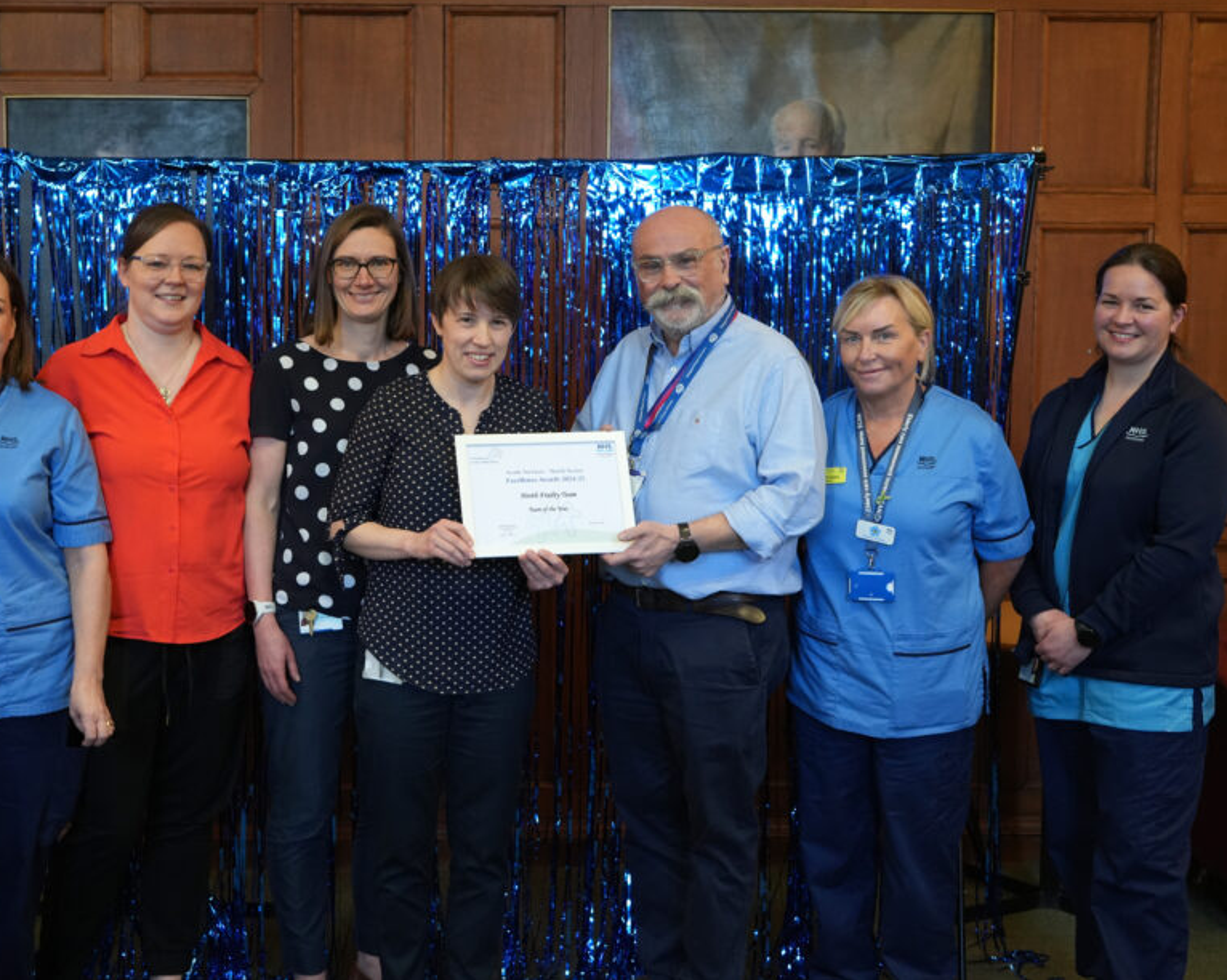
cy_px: 485
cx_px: 490
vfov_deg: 26.7
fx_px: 2069
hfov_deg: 32.9
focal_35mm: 57
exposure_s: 1/125
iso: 3200
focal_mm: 50
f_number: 5.6
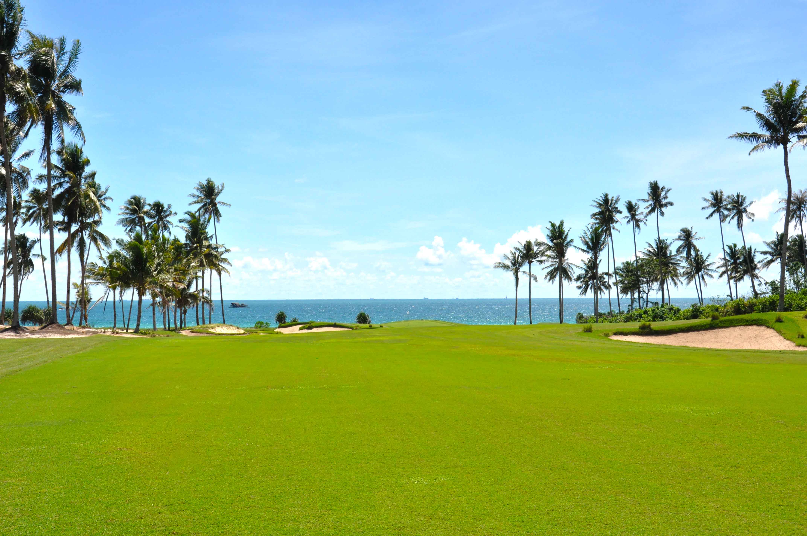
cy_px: 268
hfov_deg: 43.7
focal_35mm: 45
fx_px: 1008
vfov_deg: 29.8
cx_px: 404
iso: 800
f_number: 14
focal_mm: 30
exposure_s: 1/800
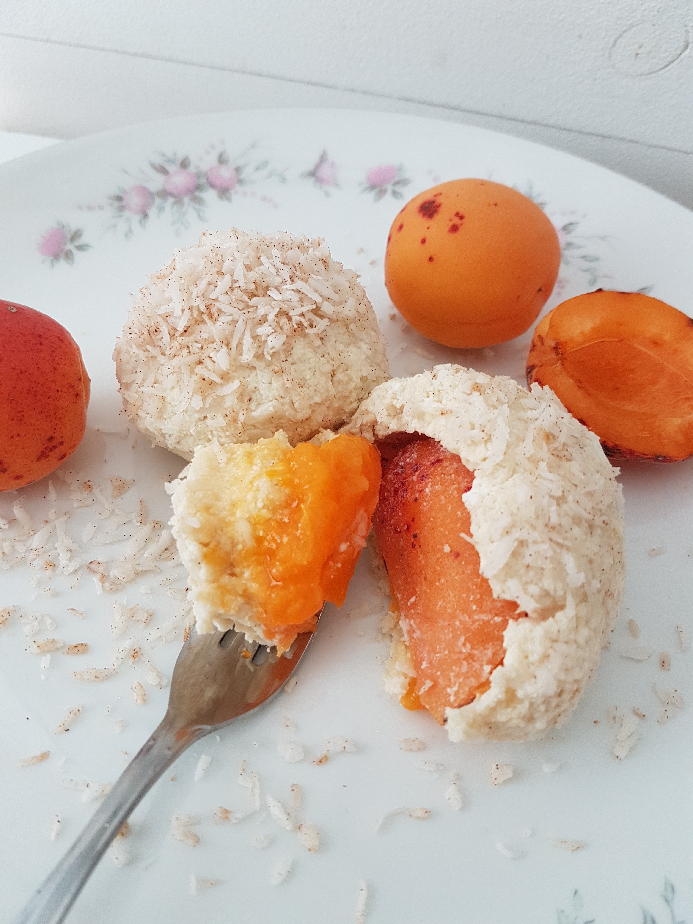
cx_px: 346
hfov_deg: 53.1
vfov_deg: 67.3
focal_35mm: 26
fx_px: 694
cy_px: 462
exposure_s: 1/60
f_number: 1.7
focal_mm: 4.2
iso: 64
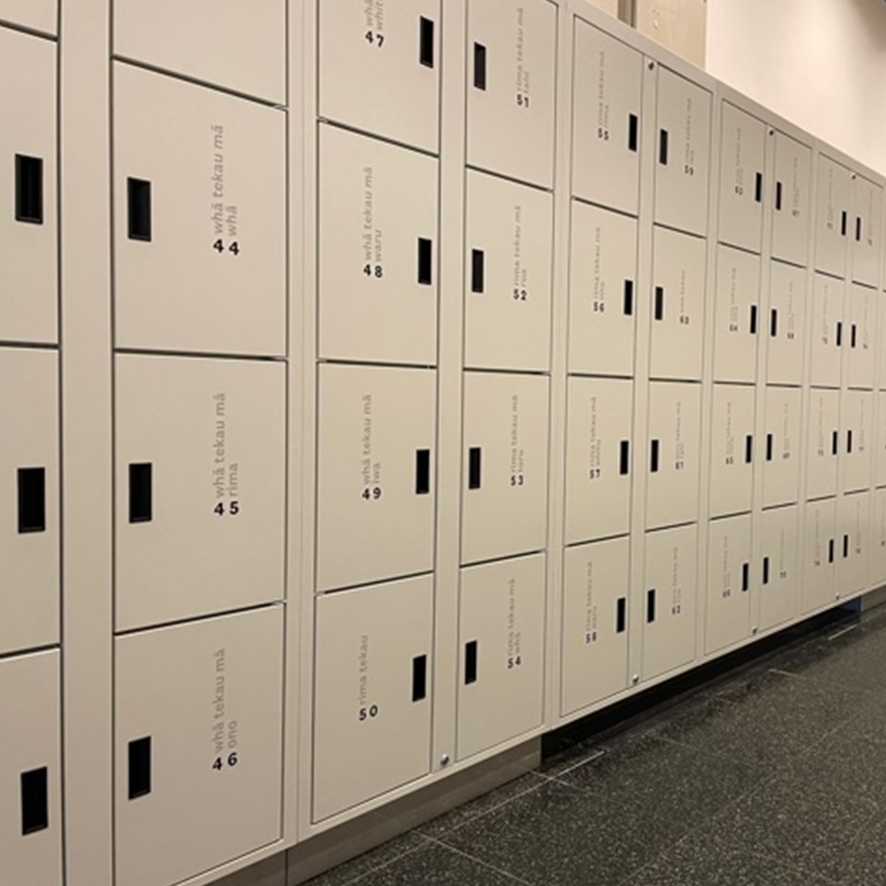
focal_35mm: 31
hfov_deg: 51.8
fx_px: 898
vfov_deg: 52.5
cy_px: 445
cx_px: 571
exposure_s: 1/50
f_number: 1.6
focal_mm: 4.2
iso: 250
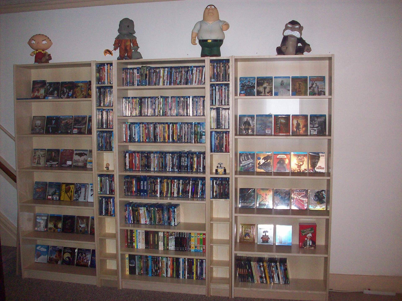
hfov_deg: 50.1
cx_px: 201
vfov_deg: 38.7
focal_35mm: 37
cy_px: 150
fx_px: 430
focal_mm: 6.2
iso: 200
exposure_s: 1/64
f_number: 2.8
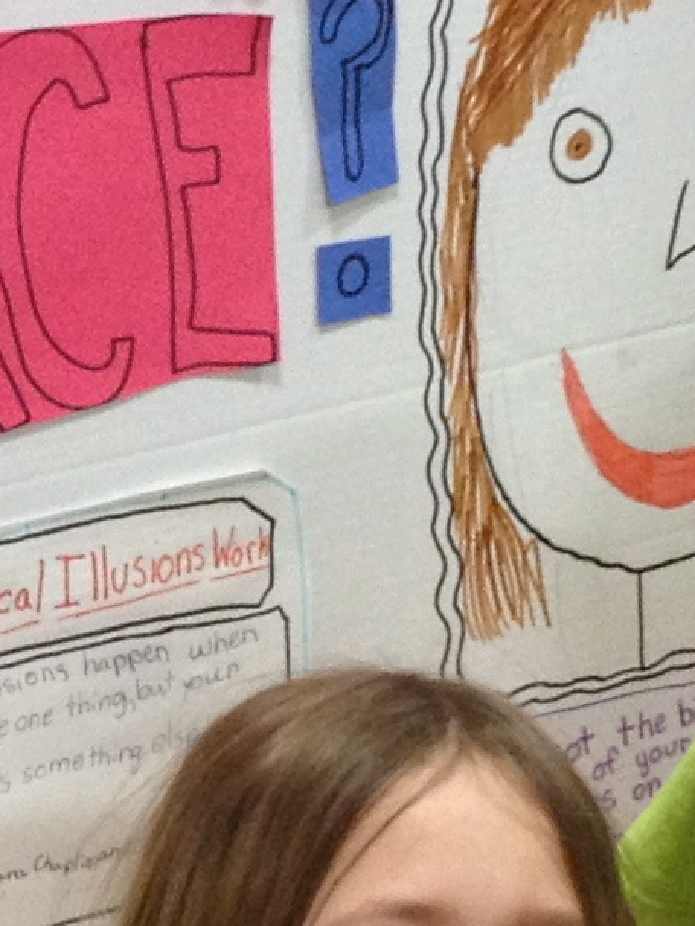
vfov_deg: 14.9
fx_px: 3534
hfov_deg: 11.2
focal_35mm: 132
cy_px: 321
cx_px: 199
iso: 125
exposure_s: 1/20
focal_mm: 4.28
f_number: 2.4
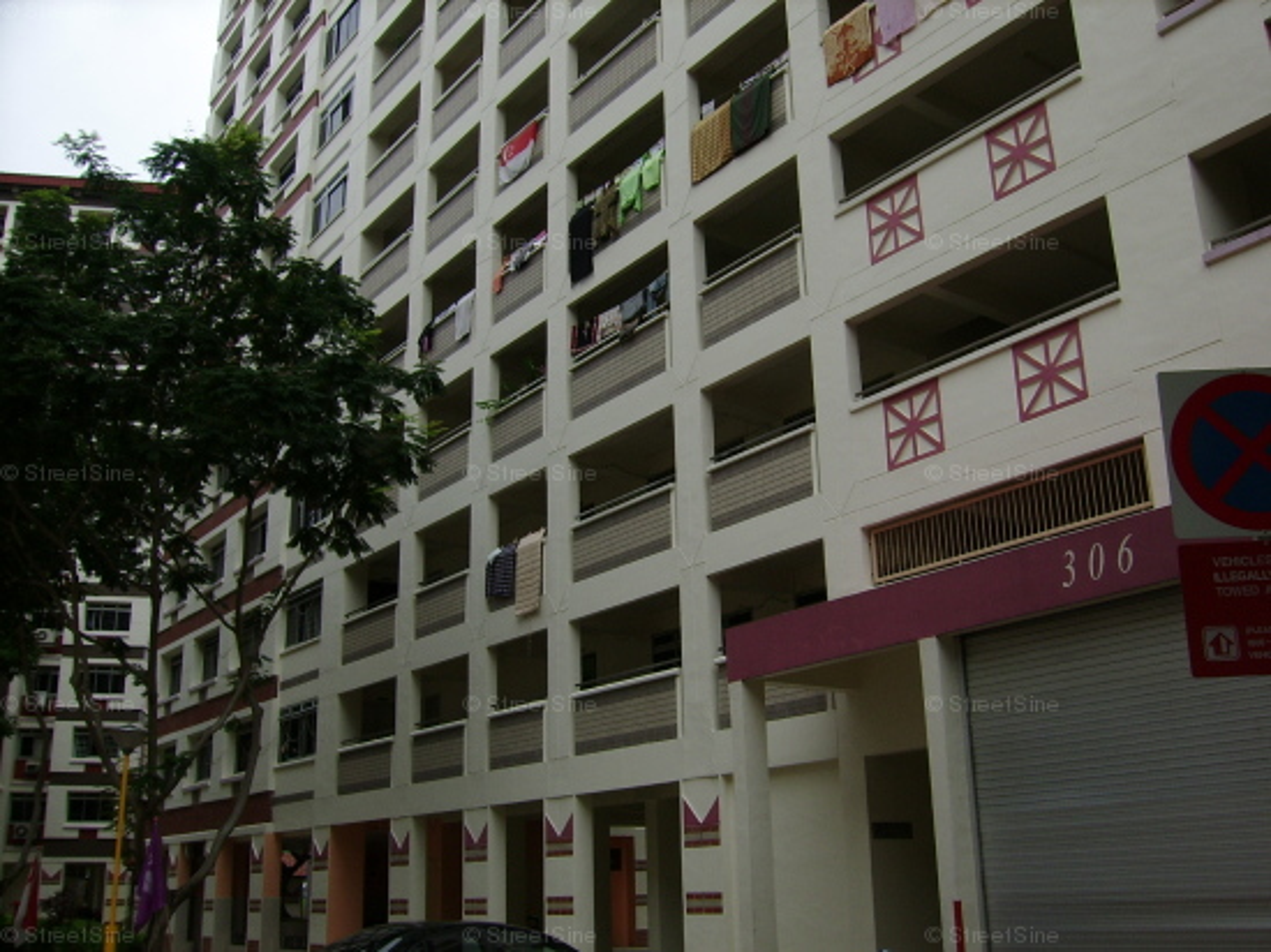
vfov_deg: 40.7
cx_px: 636
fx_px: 1285
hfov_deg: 52.6
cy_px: 476
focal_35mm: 35
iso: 50
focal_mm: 5.95
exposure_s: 1/458
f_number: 5.8
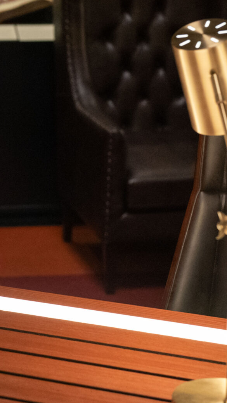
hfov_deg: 9.2
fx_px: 1379
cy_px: 81
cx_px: -81
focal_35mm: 129
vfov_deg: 16.5
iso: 5000
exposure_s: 1/200
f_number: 2.8
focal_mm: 50
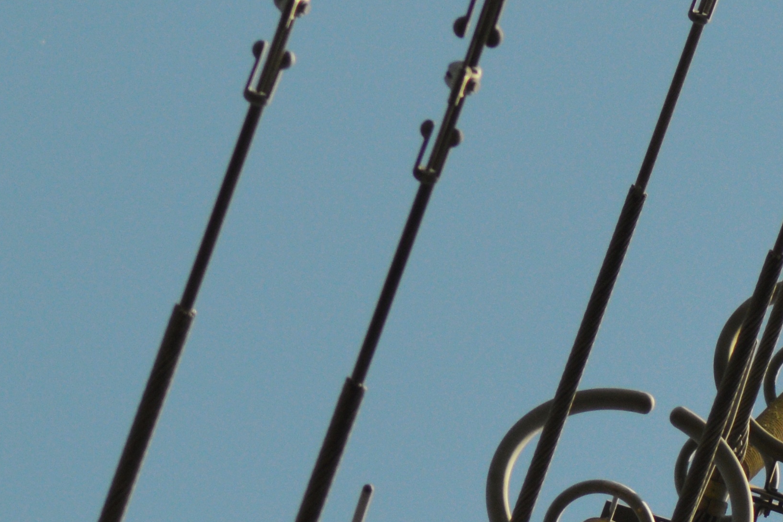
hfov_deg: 2.8
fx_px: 16263
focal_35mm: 748
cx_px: 622
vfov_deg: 1.8
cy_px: 635
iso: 360
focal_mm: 135
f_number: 5.6
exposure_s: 1/2000
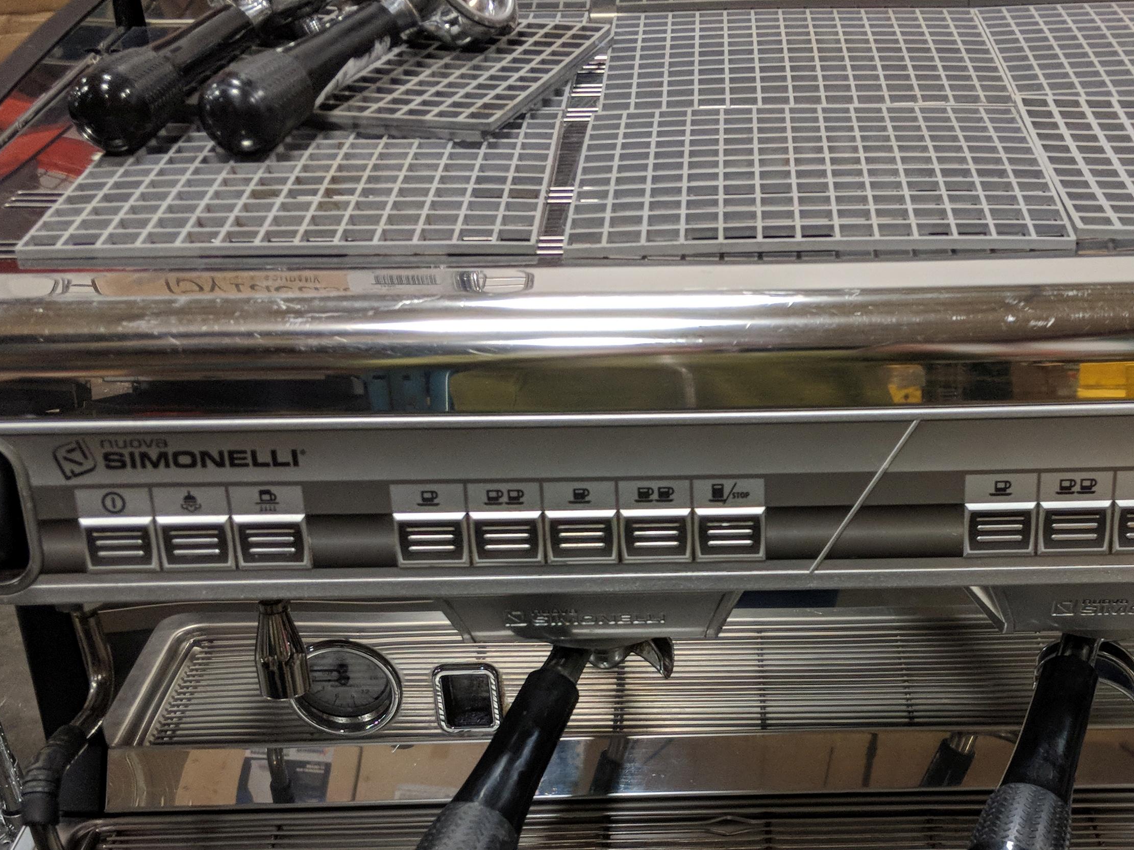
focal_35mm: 49
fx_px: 1605
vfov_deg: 29.4
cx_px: 731
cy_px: 583
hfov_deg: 38.6
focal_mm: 4.44
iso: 210
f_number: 1.8
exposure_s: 1/120
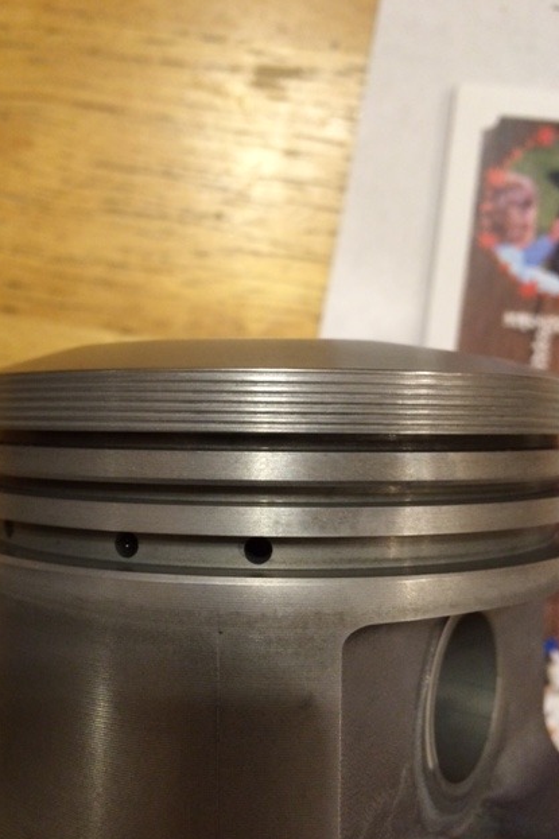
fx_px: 722
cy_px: 420
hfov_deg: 42.3
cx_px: 257
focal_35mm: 31
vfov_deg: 60.3
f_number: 2.2
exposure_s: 1/30
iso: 200
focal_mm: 4.15
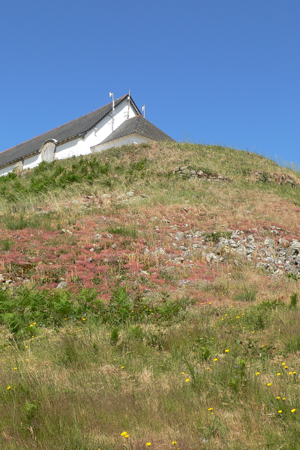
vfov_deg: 39.6
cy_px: 225
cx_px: 134
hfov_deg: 27.0
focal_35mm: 50
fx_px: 625
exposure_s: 1/500
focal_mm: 6
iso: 80
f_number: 4.6
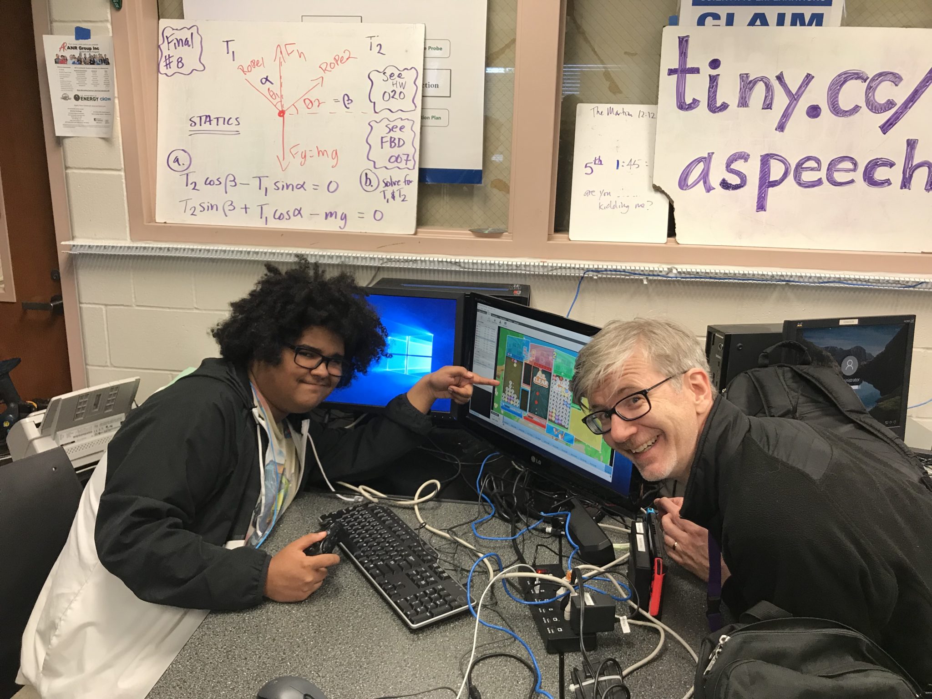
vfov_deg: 49.7
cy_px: 350
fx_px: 754
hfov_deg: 63.4
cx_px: 466
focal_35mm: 28
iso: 32
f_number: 1.8
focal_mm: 3.99
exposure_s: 1/30
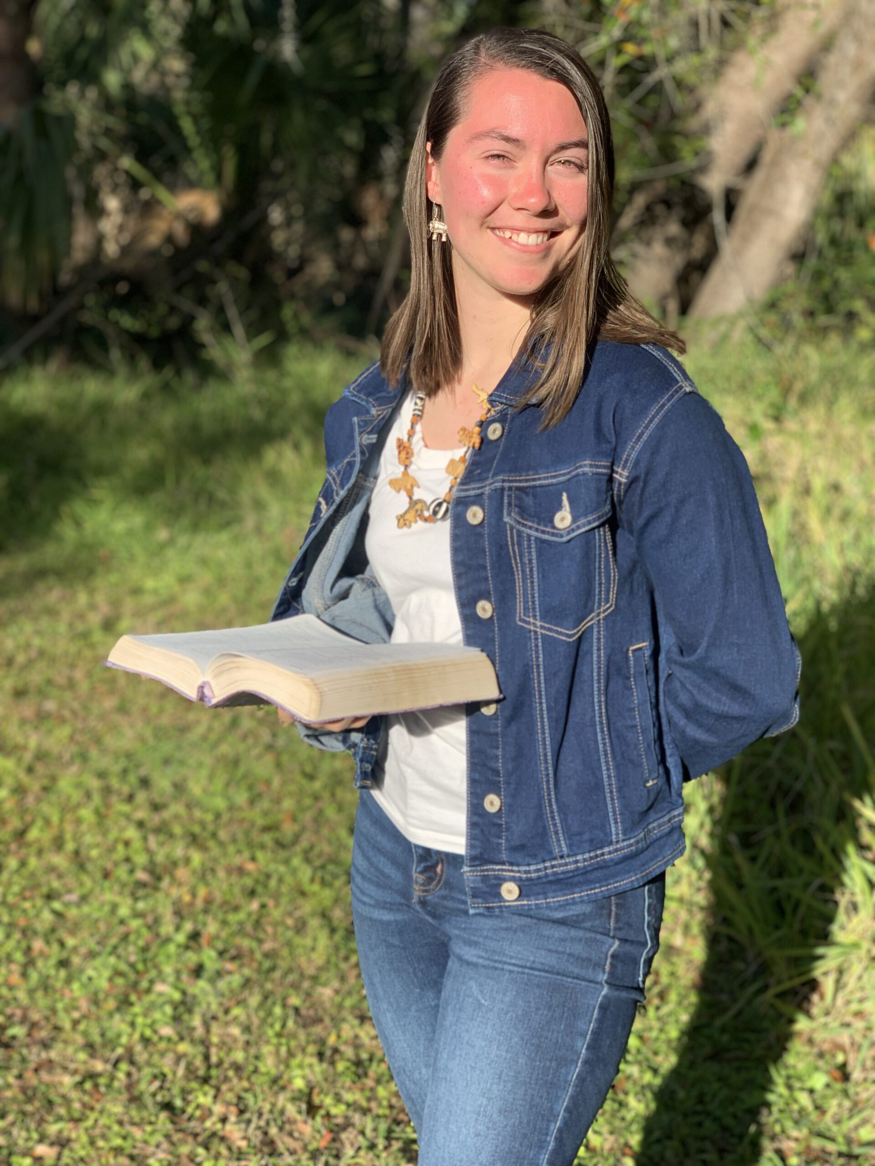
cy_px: 583
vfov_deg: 36.8
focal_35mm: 52
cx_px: 438
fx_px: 1753
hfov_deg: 28.0
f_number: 2.4
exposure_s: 1/1020
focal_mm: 6
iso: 16
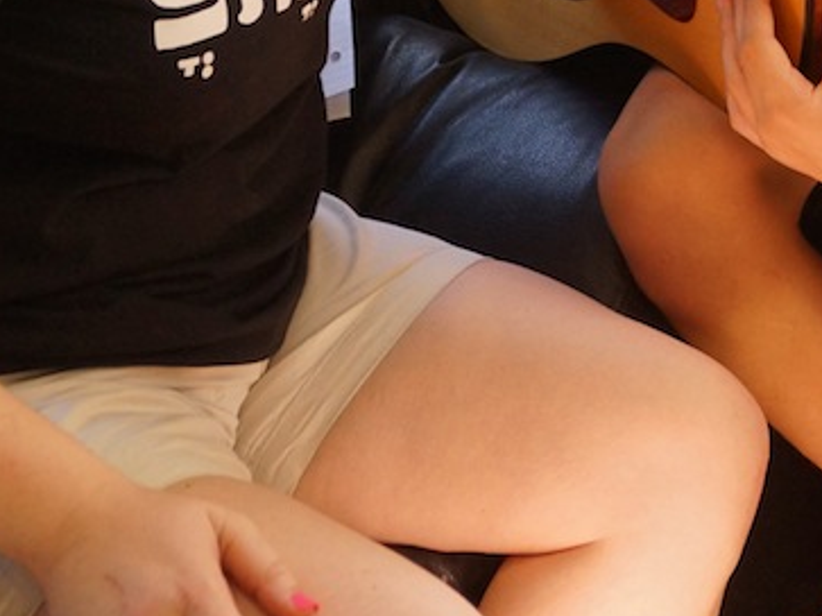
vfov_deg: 13.3
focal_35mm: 108
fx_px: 2564
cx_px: 976
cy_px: -132
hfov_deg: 17.4
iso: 500
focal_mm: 22
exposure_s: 1/60
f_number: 4
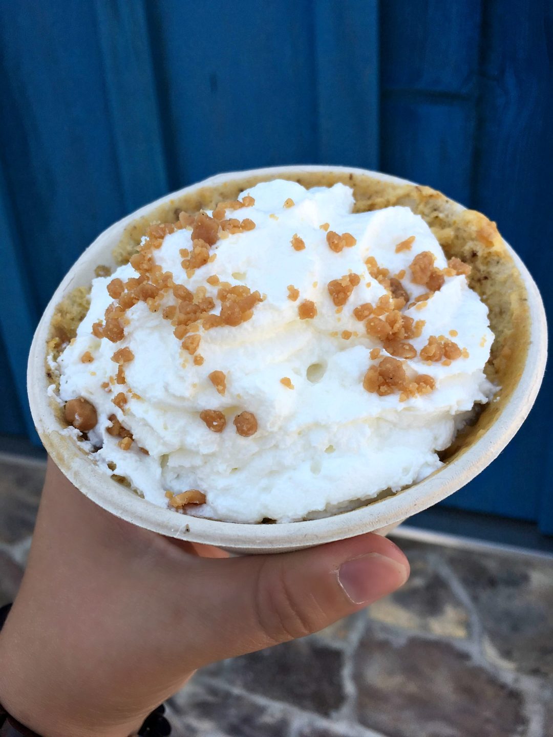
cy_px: 368
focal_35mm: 29
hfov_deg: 48.2
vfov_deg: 61.7
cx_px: 276
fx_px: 618
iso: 25
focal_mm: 4.15
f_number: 2.2
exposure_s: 1/725
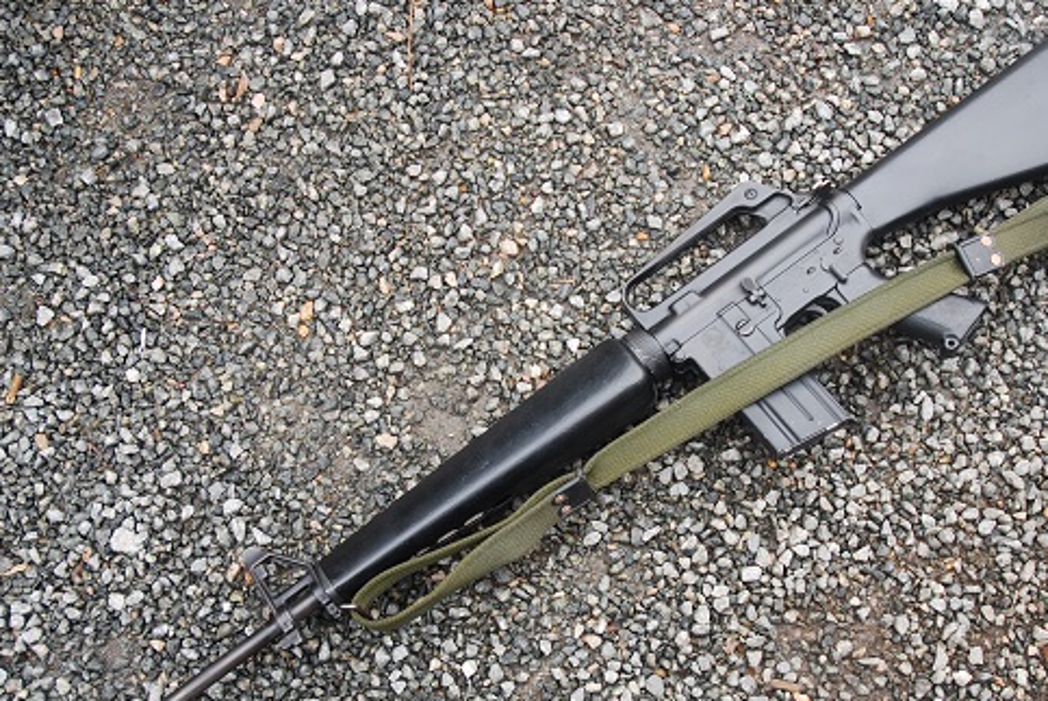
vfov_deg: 32.6
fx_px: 1195
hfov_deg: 47.4
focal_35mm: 41
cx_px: 542
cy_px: 422
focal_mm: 22
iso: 200
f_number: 4
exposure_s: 1/60
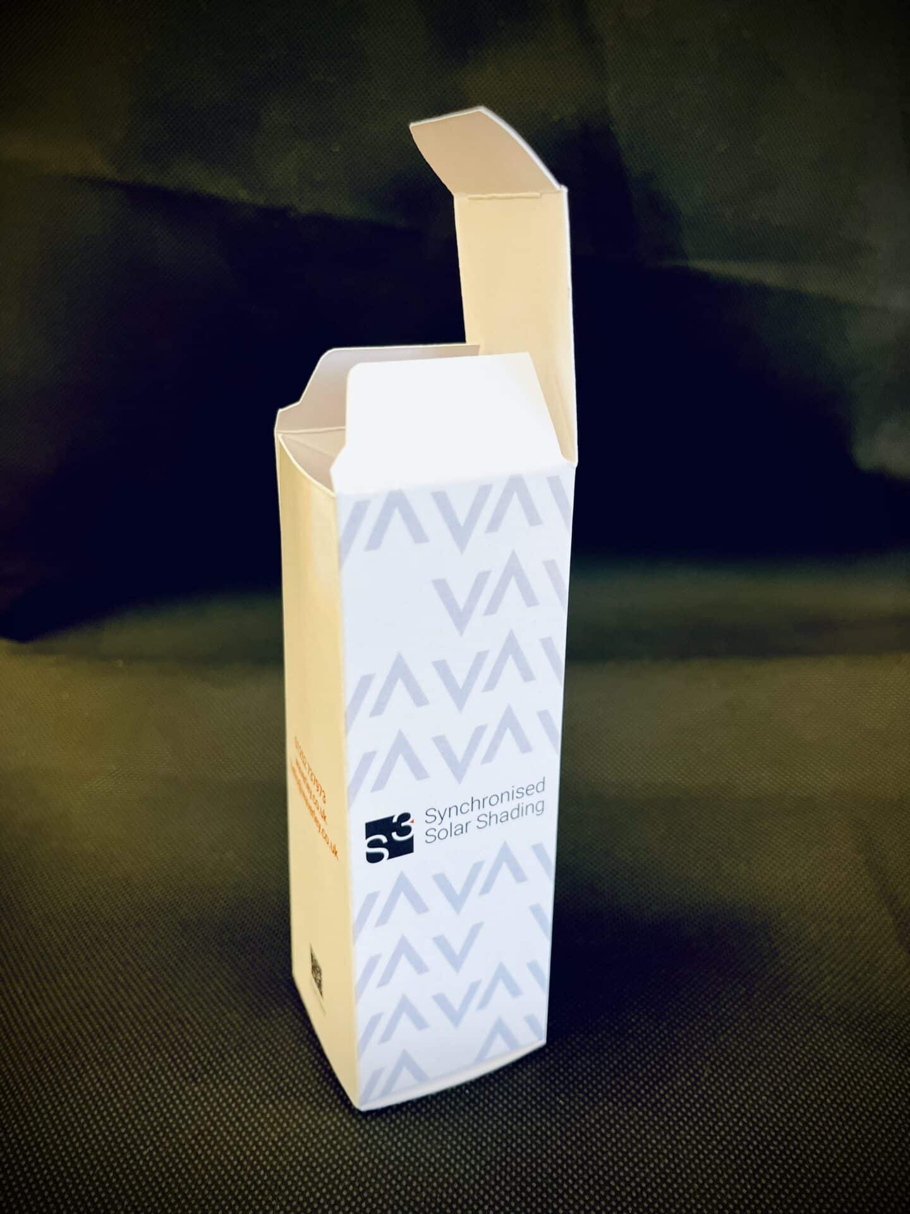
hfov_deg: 53.1
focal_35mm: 26
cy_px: 607
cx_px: 455
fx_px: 911
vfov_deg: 67.3
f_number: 1.6
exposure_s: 1/100
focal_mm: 5.1
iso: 80
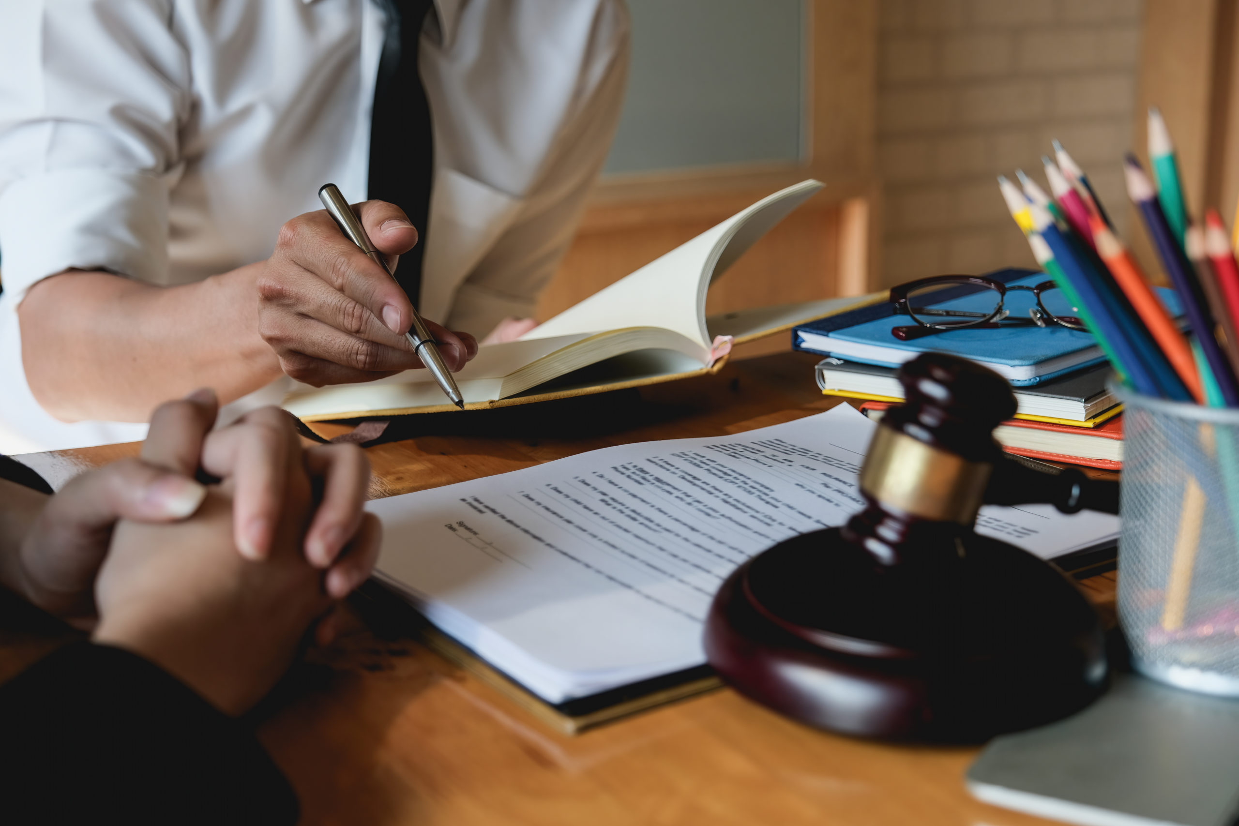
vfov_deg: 28.1
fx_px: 1652
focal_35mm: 48
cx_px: 620
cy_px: 413
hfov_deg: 41.1
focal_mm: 32.1
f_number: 2.8
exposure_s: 1/350
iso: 320
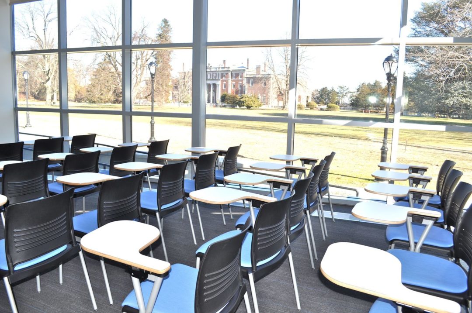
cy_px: 156
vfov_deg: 47.8
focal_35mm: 27
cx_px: 236
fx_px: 354
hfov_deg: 67.5
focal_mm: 18
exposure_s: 1/200
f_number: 6.3
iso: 200
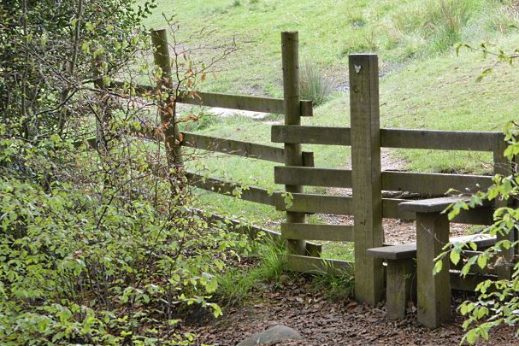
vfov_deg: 10.3
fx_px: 1915
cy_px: 147
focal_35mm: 133
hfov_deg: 15.4
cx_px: 380
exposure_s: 1/125
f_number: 8
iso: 400
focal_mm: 55
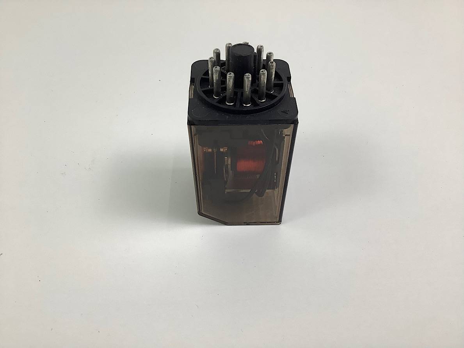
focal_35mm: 31
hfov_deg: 58.3
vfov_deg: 45.4
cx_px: 232
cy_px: 174
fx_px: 416
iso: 80
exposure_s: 1/100
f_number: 2.4
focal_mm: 3.3
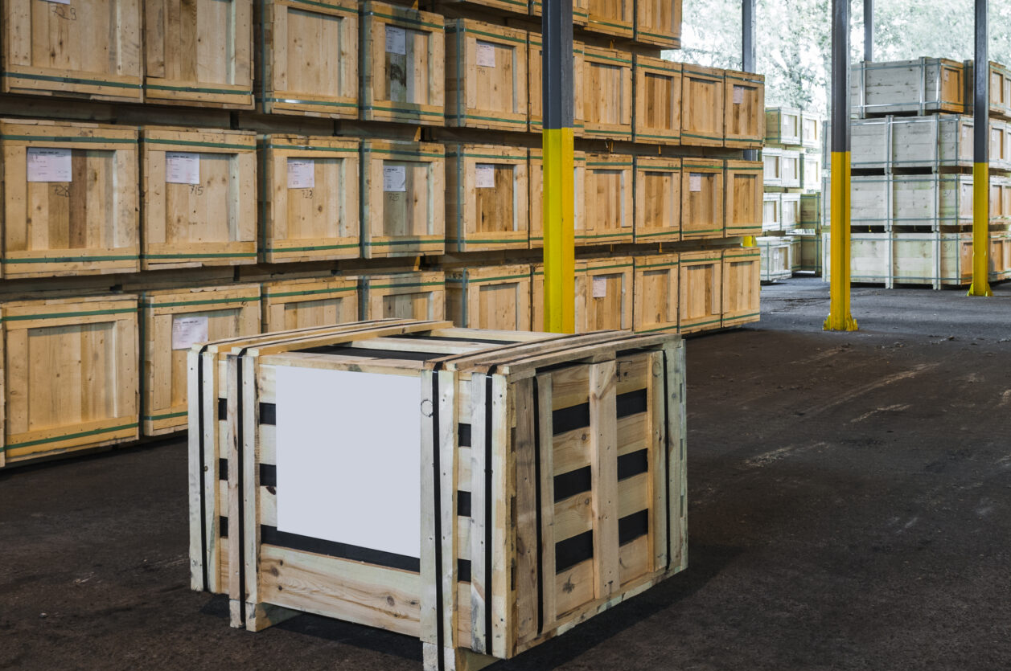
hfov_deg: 44.3
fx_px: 1234
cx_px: 617
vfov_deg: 30.4
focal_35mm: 44
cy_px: 288
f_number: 11
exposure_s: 1/2.5
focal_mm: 24
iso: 100
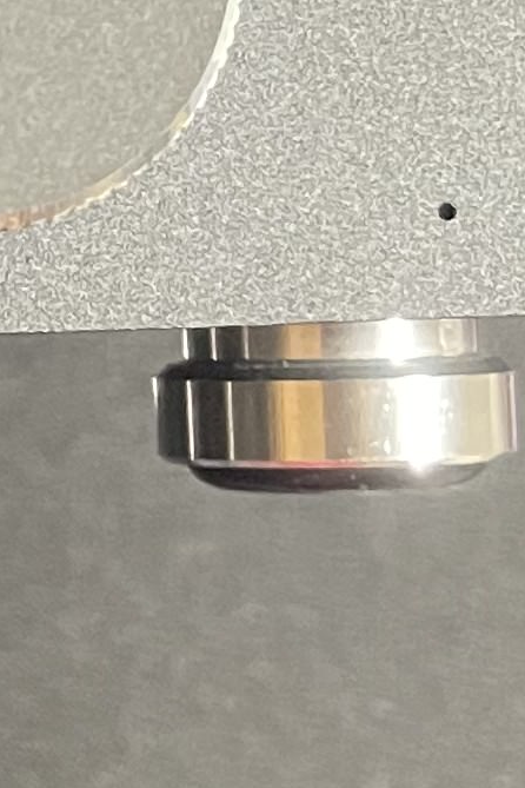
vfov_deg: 12.5
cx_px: -1094
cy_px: 140
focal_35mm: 163
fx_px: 3565
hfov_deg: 7.4
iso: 640
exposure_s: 1/30
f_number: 1.6
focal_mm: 5.1
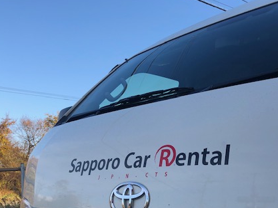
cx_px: 153
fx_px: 345
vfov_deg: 33.1
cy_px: 151
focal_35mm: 43
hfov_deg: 43.8
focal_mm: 4
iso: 20
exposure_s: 1/600
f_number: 1.8
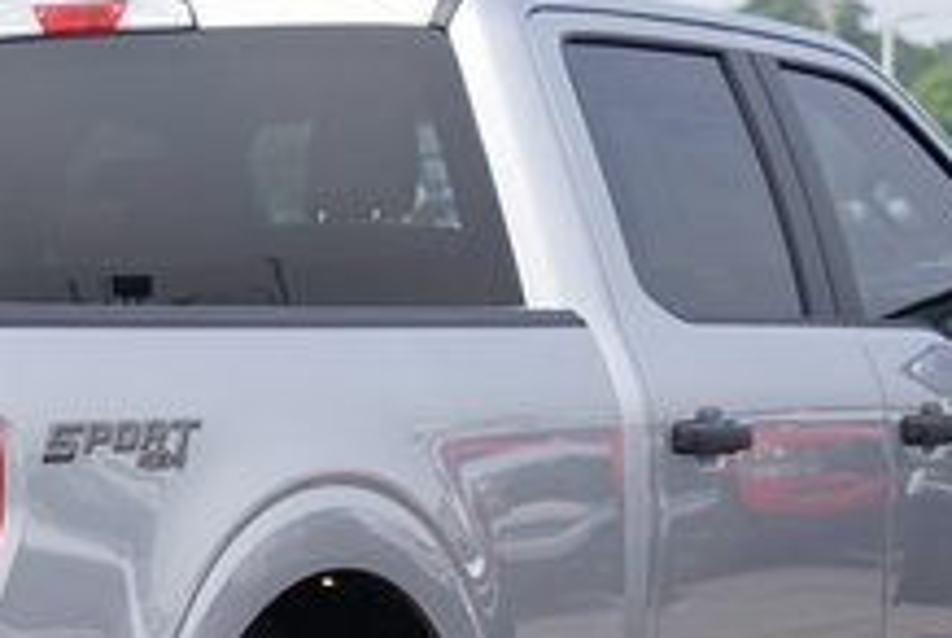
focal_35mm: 176
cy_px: 701
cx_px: -4
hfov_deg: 11.5
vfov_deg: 7.8
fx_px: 4660
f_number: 4
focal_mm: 60
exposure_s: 1/3000
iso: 400
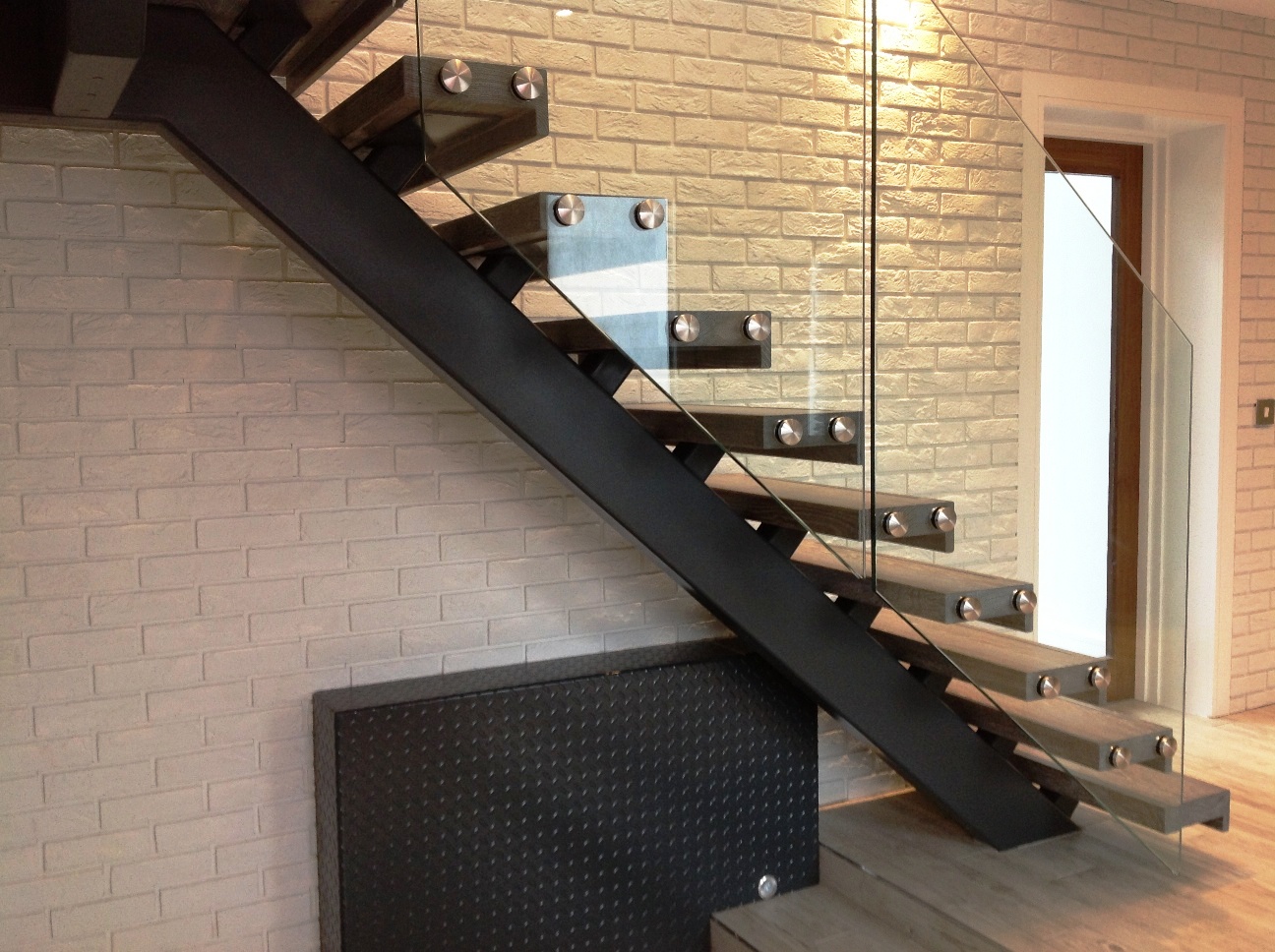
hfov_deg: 52.7
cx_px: 638
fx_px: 1287
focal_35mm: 35
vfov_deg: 40.6
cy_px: 476
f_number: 2.4
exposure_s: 1/17
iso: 80
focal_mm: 4.28
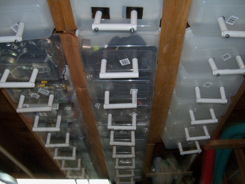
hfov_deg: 52.6
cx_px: 122
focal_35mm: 35
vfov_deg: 40.7
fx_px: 248
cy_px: 92
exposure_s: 1/30
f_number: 3.5
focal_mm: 6.2
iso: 200
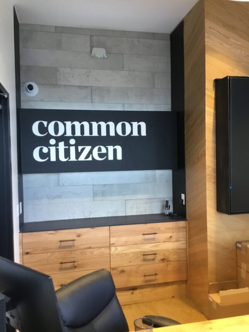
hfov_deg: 45.4
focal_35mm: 31
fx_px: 297
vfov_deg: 58.4
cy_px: 166
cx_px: 124
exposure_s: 1/30
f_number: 2.4
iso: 40
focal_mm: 3.3
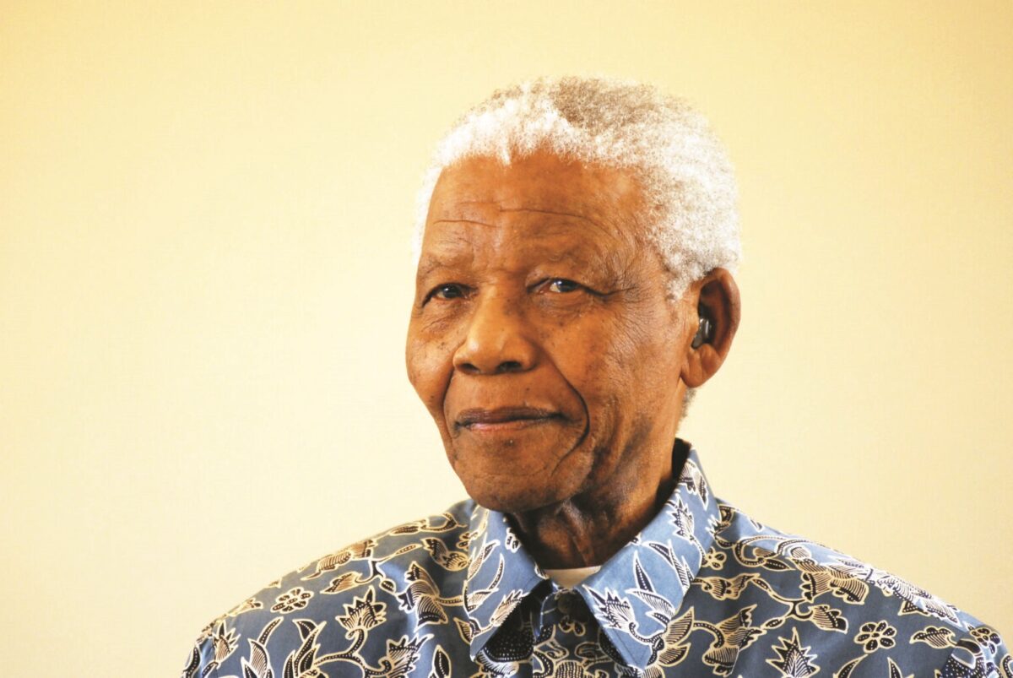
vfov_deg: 4.6
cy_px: 339
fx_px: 8451
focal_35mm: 300
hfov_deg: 6.9
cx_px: 506
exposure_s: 1/80
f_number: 2.8
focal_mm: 200
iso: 800
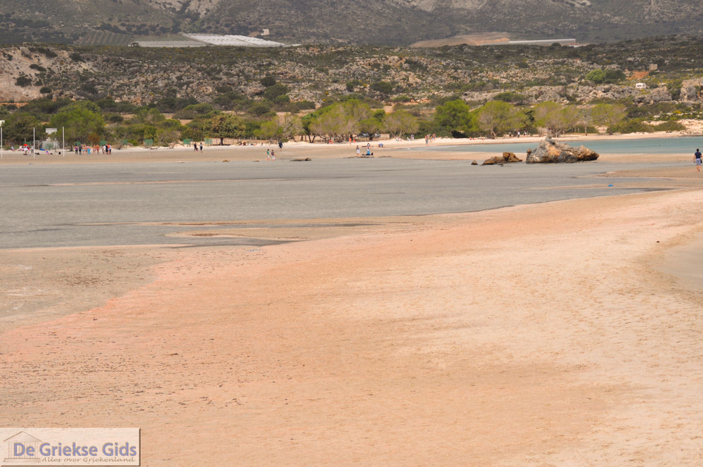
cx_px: 352
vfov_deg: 11.4
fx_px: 2340
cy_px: 234
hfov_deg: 17.1
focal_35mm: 120
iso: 200
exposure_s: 1/1000
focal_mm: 80
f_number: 8
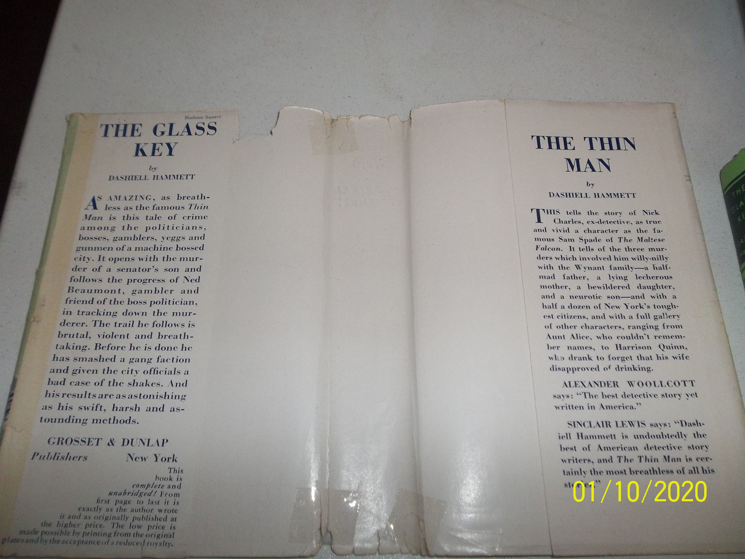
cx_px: 372
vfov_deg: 51.4
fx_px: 581
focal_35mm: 27
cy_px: 280
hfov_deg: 65.3
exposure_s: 1/30
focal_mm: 4.9
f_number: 3.5
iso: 160
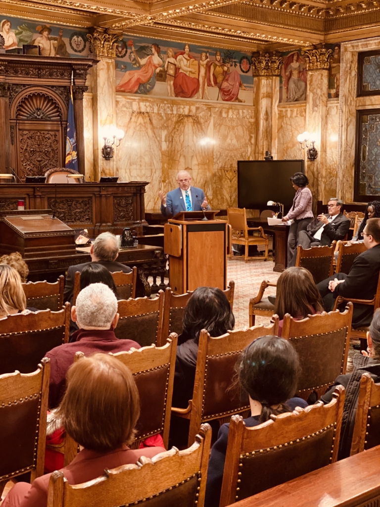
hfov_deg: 28.0
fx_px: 761
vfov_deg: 36.8
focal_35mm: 52
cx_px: 190
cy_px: 254
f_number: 2
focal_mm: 6
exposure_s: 1/30
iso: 640
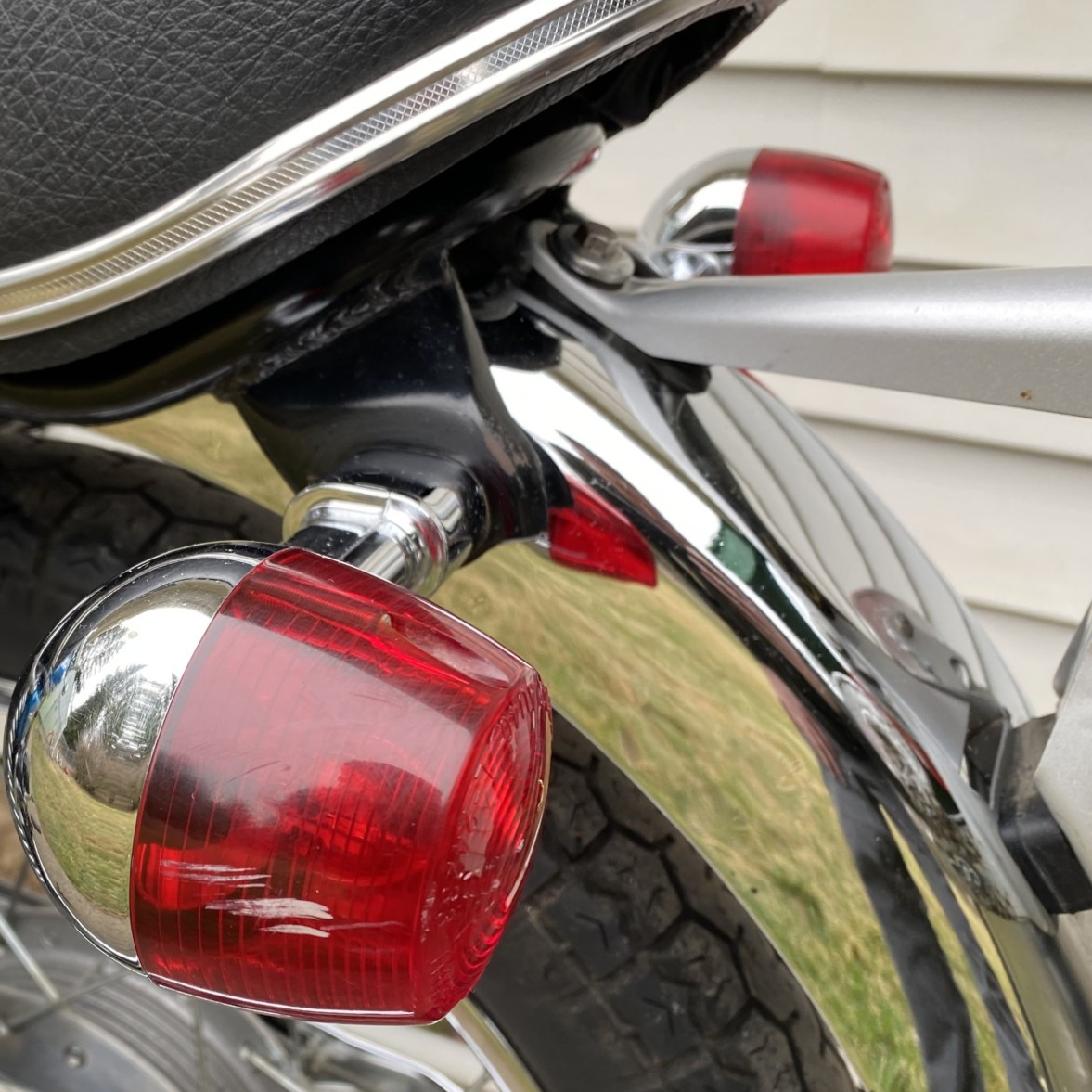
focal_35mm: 40
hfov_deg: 39.8
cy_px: 700
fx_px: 1428
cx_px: 186
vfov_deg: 41.5
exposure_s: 1/122
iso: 50
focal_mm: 4.25
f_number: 1.8
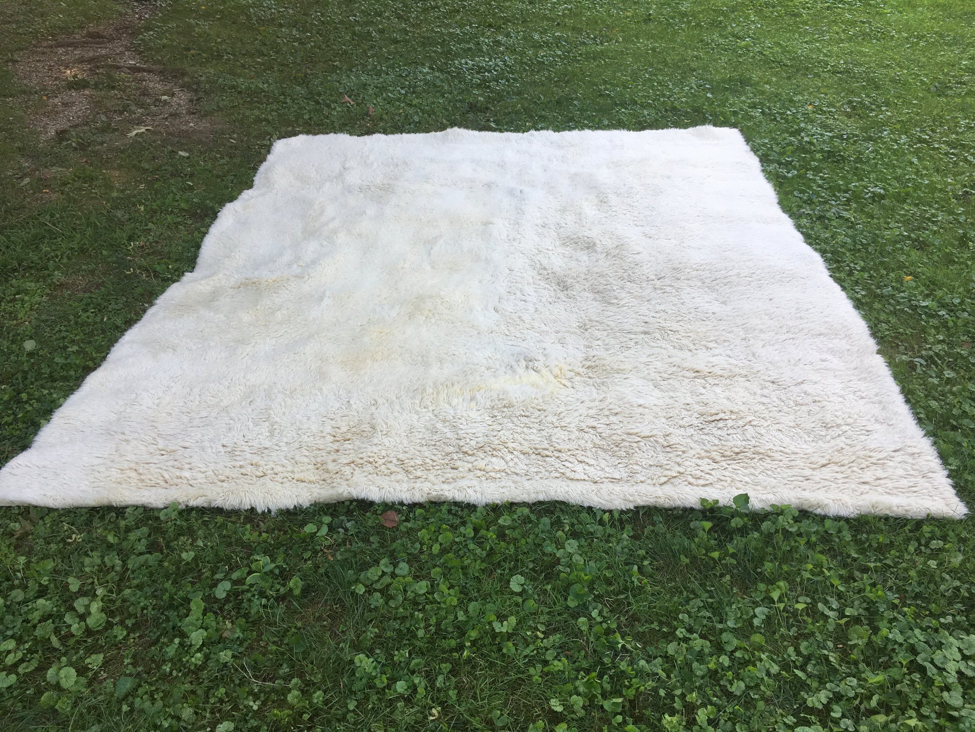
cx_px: 488
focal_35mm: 29
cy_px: 366
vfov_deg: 48.2
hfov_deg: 61.7
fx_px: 817
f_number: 2.2
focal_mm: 4.15
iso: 40
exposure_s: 1/120
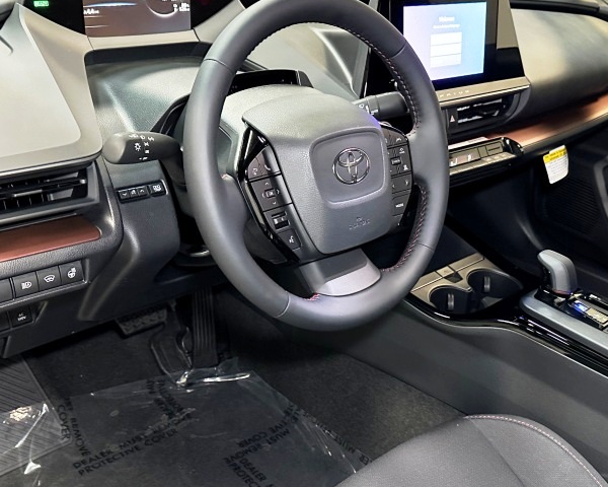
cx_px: 373
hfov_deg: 45.5
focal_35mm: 40
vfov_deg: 37.0
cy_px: 317
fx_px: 720
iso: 1000
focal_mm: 6.86
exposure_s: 1/30
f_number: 1.78
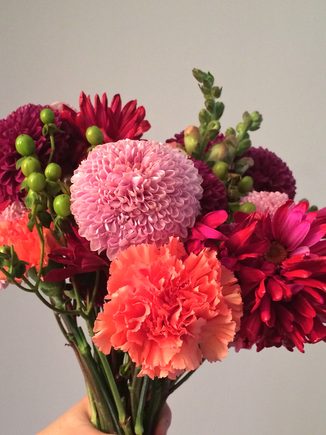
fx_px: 527
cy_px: 273
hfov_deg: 34.3
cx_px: 173
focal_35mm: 42
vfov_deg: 44.4
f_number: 2.2
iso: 320
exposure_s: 1/24
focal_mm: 4.12
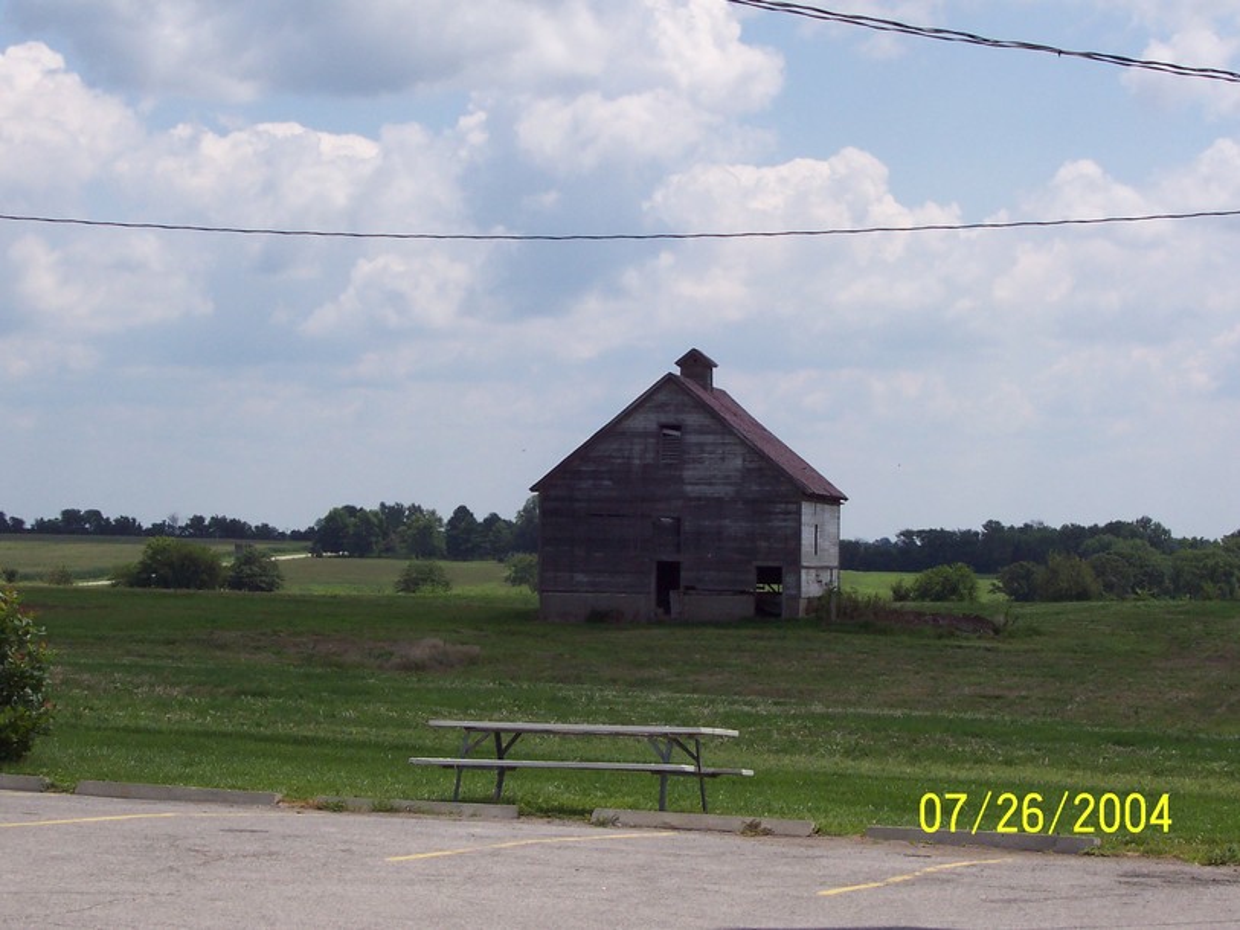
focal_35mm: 89
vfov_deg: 16.6
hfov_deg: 22.0
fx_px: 3189
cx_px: 620
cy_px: 465
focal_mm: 13.5
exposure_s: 1/500
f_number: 8
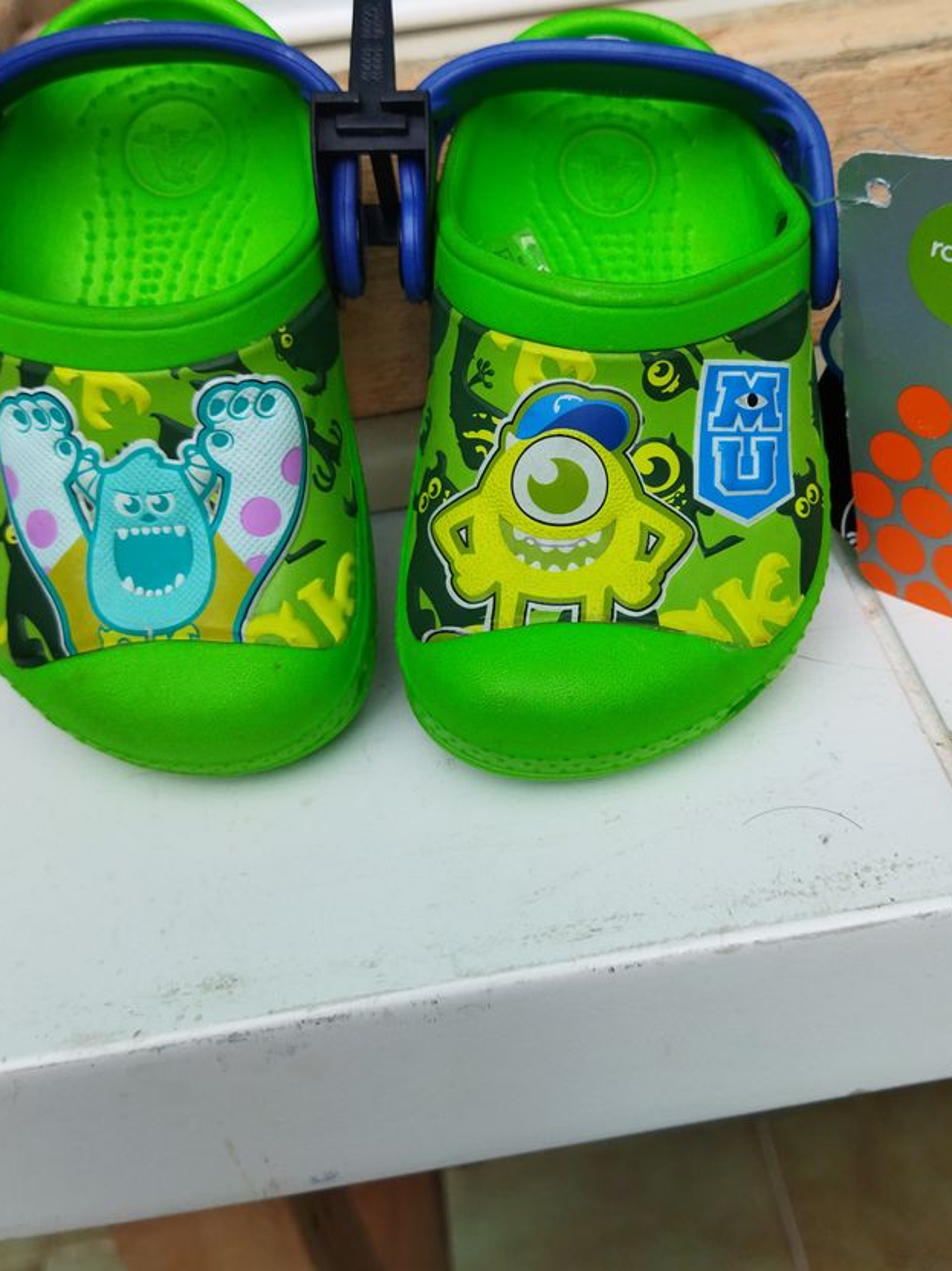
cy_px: 526
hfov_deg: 36.7
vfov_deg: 47.7
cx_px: 572
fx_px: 1430
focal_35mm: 39
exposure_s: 1/155
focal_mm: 4.71
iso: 99
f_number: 1.79
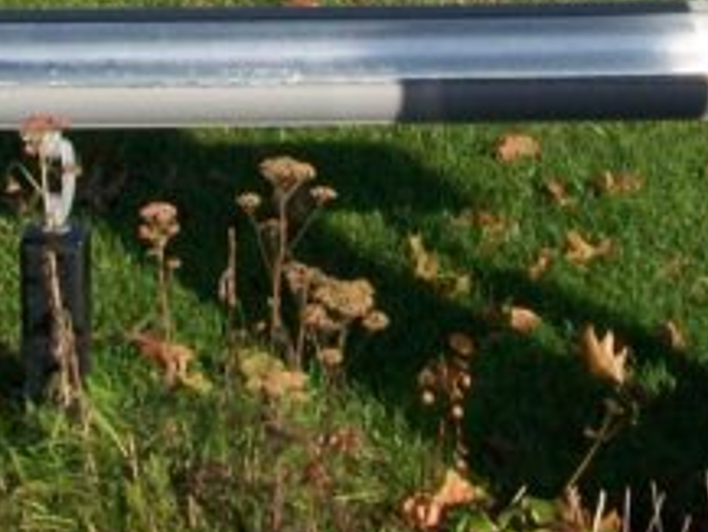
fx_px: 3479
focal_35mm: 170
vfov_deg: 8.6
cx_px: 385
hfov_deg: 11.6
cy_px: -255
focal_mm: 6
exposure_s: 1/320
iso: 64
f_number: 4.8
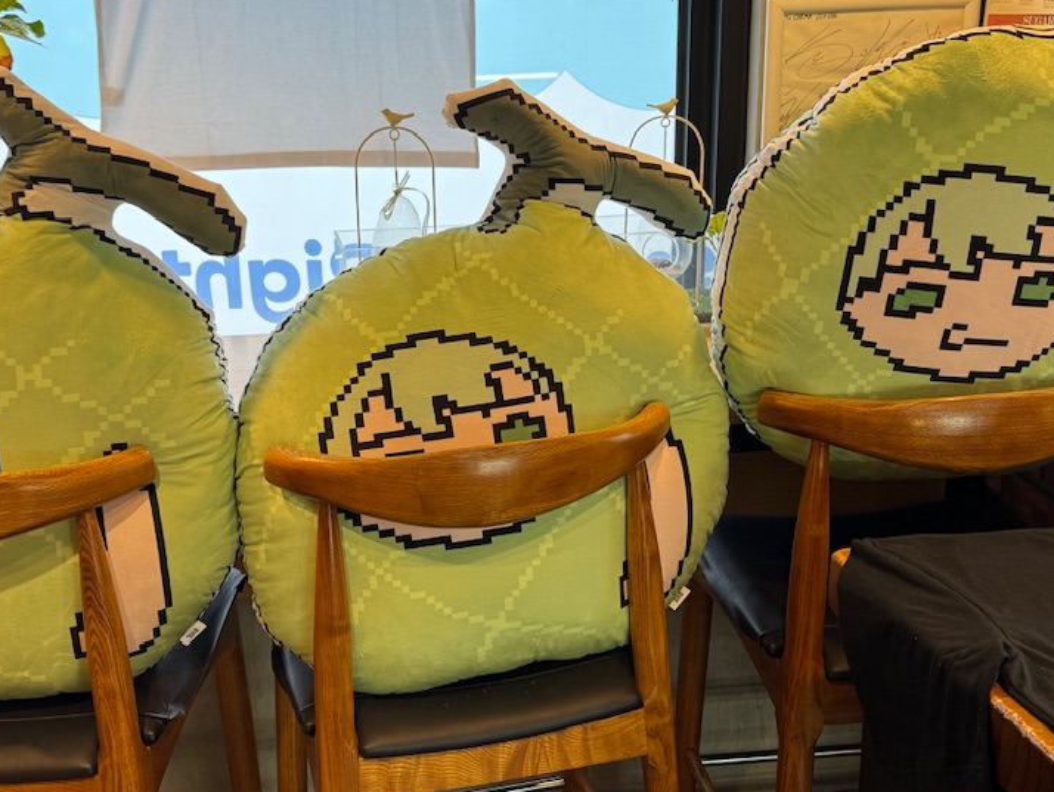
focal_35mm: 43
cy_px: 427
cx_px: 505
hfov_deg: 43.8
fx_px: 1310
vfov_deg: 33.6
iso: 125
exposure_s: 1/60
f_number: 1.78
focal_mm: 6.76
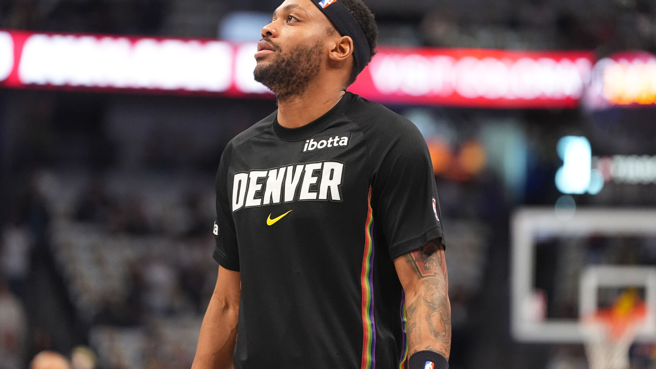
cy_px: 169
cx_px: 328
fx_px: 3496
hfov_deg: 10.7
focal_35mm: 201
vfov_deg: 6.0
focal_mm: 191
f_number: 3.2
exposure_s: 1/1600
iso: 5000
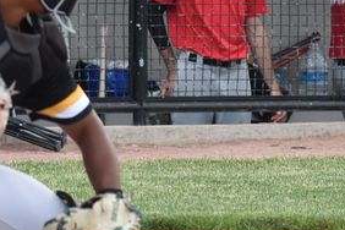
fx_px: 8691
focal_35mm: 907
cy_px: -145
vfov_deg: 1.5
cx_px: 385
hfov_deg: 2.3
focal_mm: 122
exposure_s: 1/500
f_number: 4.8
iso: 800
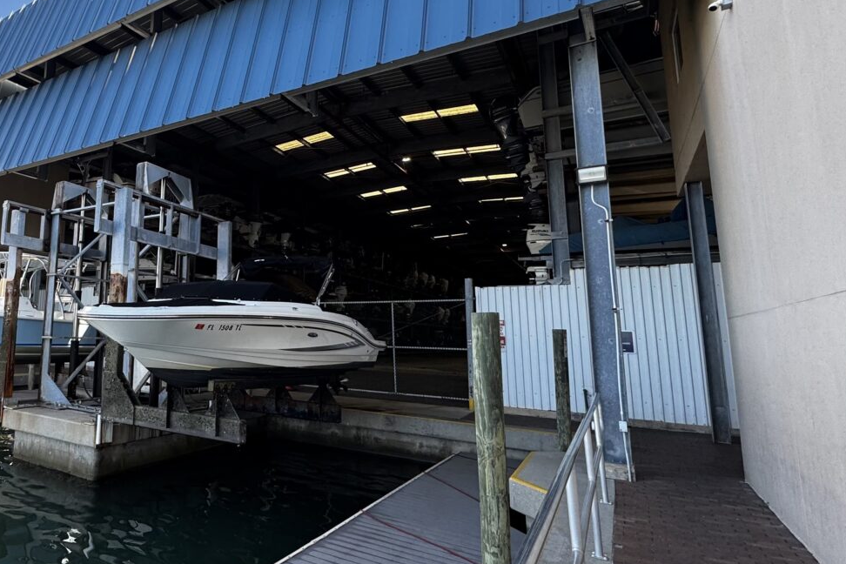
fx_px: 540
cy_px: 251
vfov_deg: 55.0
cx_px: 205
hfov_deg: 70.6
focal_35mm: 23
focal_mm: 2.22
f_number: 2.2
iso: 40
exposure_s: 1/113
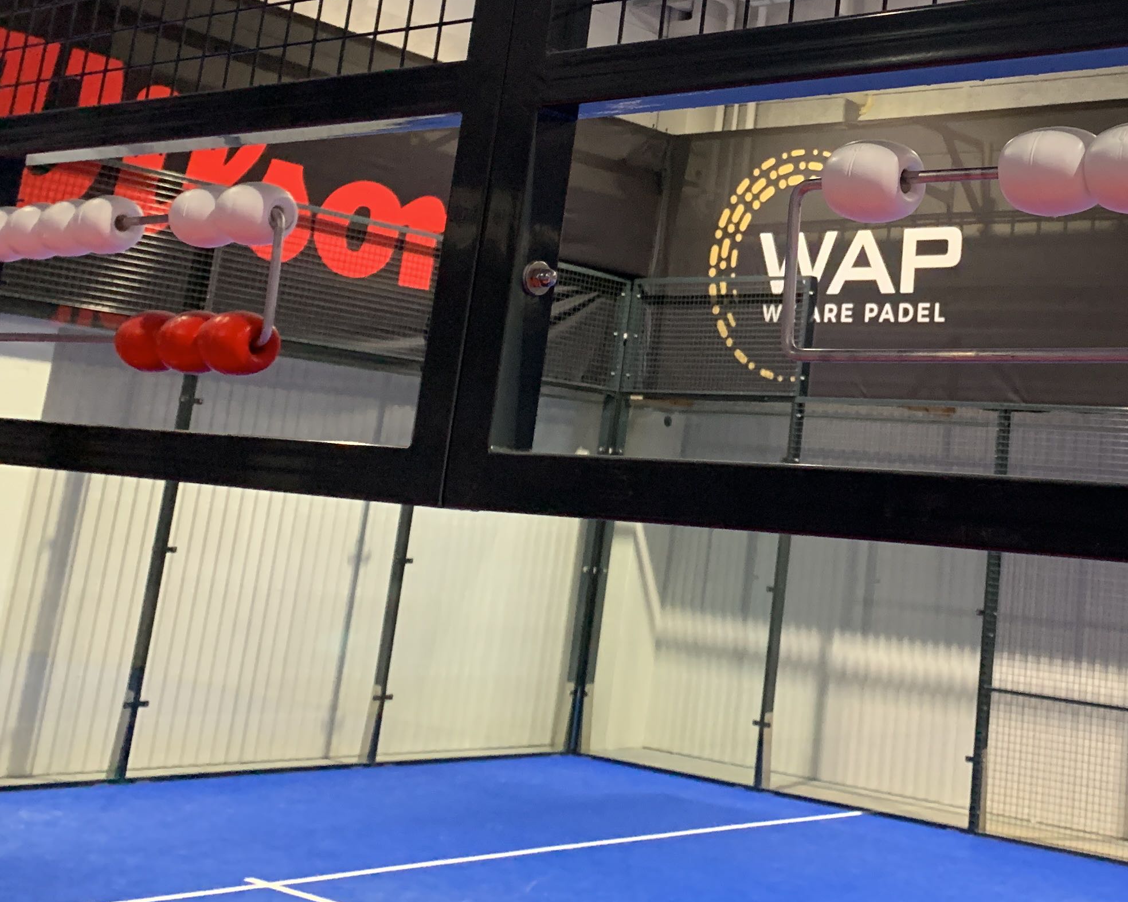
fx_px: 1736
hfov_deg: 34.7
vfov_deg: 28.4
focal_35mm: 52
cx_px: 926
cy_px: 148
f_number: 1.8
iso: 400
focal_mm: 4.25
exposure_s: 1/40
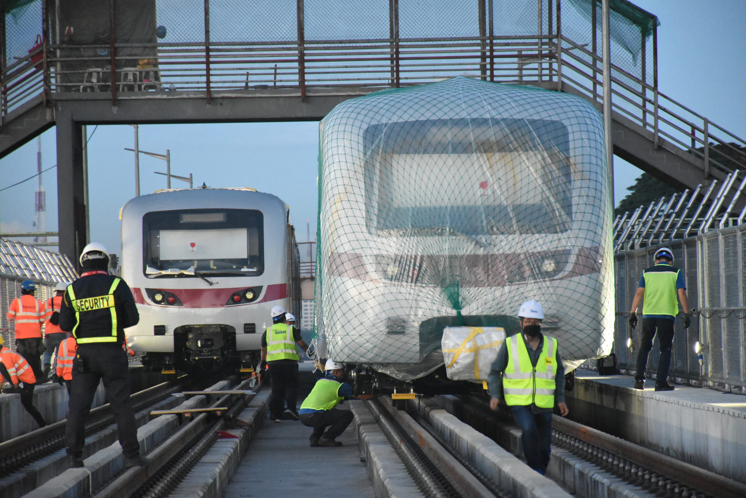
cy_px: 249
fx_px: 4352
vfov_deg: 6.5
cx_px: 373
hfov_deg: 9.8
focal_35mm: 210
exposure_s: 1/60
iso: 6400
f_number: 6.3
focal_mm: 140
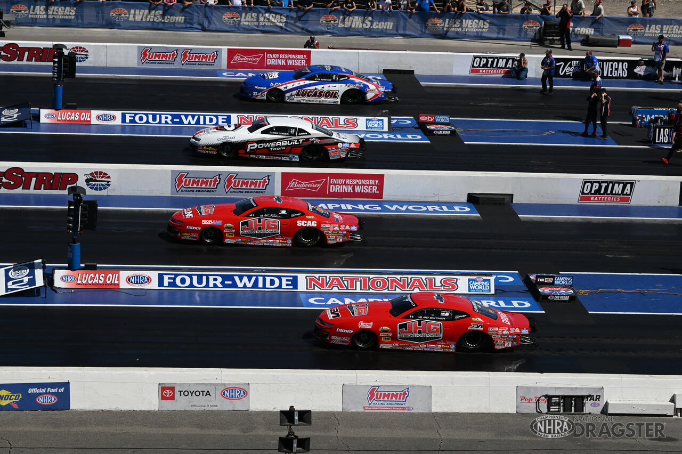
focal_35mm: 135
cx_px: 341
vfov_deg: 10.1
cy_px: 227
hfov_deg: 15.2
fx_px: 2556
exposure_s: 1/2500
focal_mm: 135
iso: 400
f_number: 8
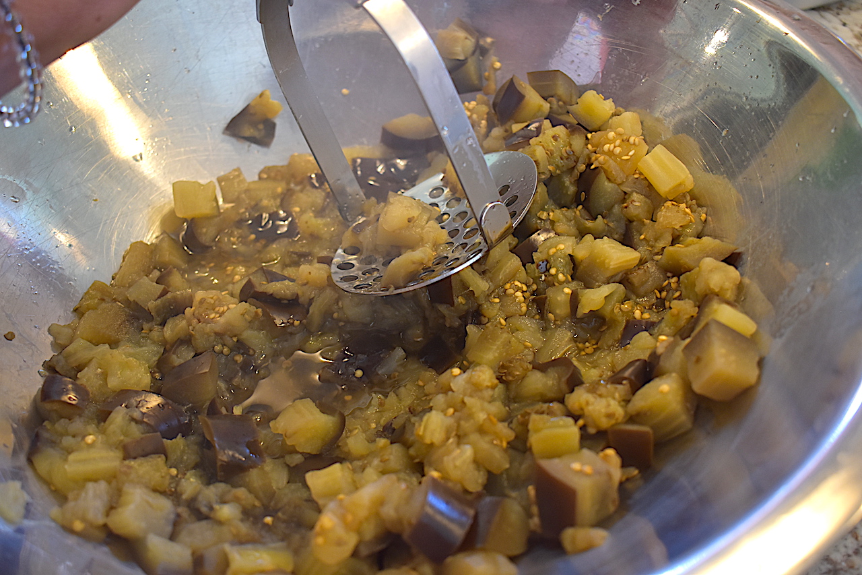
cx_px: 431
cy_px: 288
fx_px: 862
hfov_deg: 53.1
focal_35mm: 36
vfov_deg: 36.9
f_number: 3.8
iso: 900
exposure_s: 1/30
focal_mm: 24
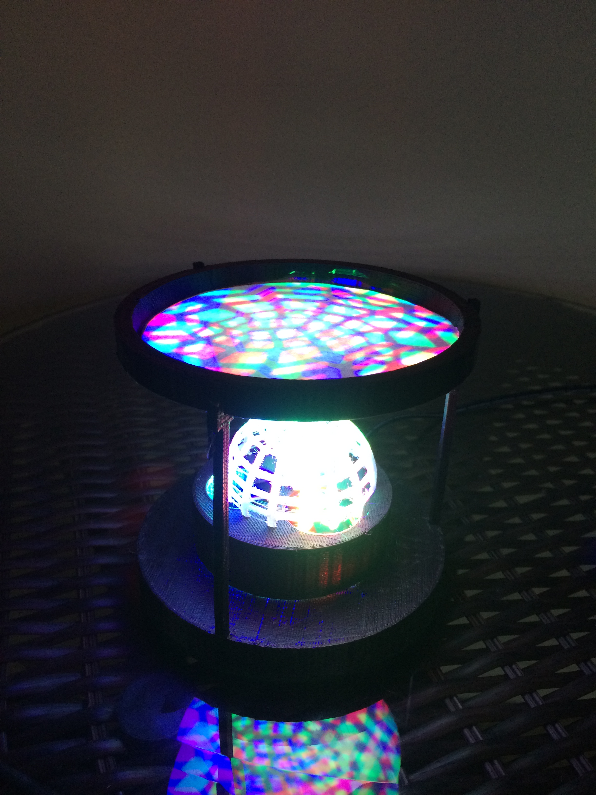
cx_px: 298
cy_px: 398
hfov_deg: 48.2
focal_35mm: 29
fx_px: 666
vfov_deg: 61.7
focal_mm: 4.15
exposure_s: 1/30
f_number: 2.2
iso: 64
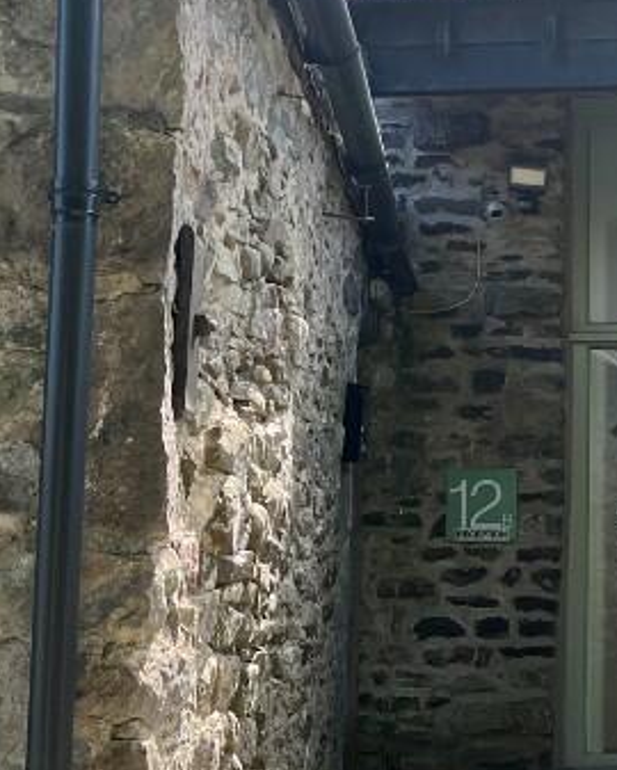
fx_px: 1756
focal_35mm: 77
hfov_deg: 18.6
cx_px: 798
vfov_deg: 24.7
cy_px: 459
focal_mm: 5.1
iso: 50
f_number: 1.6
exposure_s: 1/449
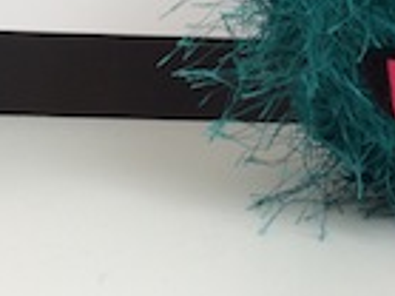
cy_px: -182
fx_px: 1311
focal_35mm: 115
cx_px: 547
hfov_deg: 16.0
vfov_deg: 12.1
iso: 40
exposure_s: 1/60
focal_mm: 4.12
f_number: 2.2
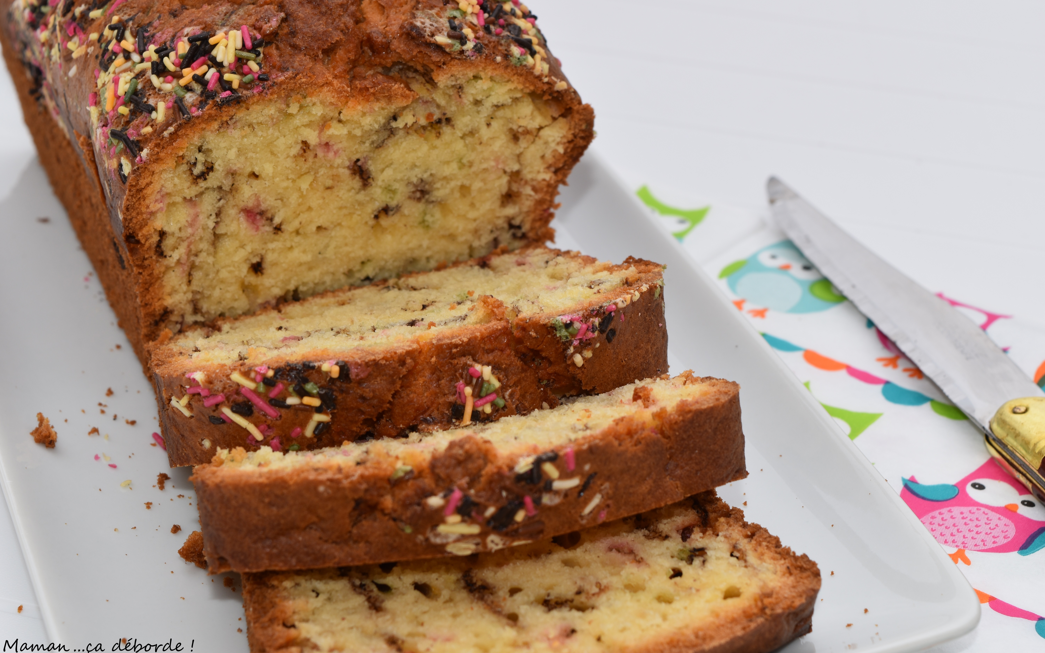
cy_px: 312
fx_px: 2407
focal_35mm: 85
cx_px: 524
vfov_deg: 15.5
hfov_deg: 24.5
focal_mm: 55
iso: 100
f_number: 10
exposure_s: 1/200
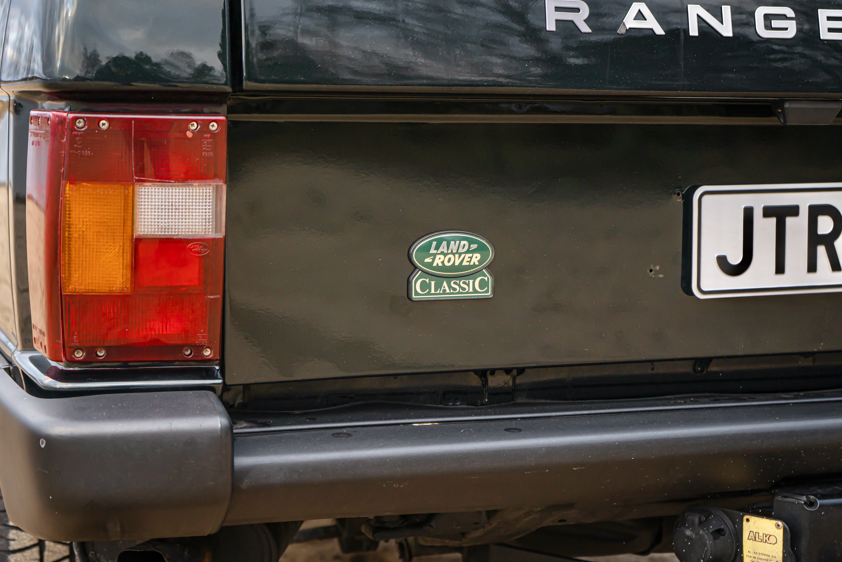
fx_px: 1473
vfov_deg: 21.6
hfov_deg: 31.9
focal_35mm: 63
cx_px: 421
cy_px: 281
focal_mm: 63
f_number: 5.6
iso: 500
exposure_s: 1/200
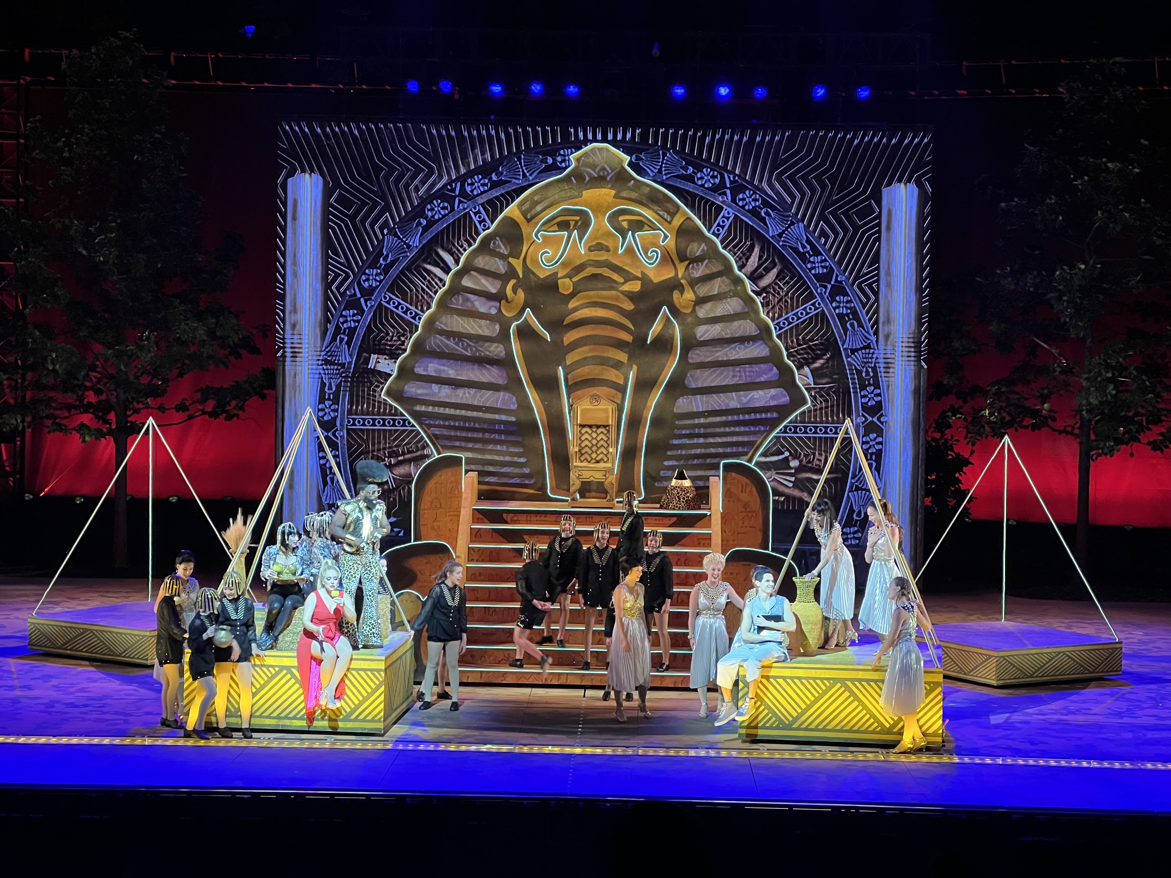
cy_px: 439
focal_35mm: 77
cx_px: 586
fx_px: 2605
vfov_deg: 19.1
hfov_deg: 25.3
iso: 500
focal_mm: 9
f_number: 2.8
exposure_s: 1/60
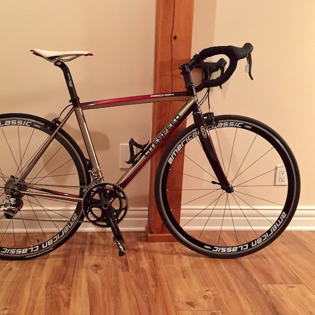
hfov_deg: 47.0
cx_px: 126
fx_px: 360
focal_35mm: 35
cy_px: 154
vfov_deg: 47.2
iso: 400
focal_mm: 4.15
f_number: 2.2
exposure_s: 1/15
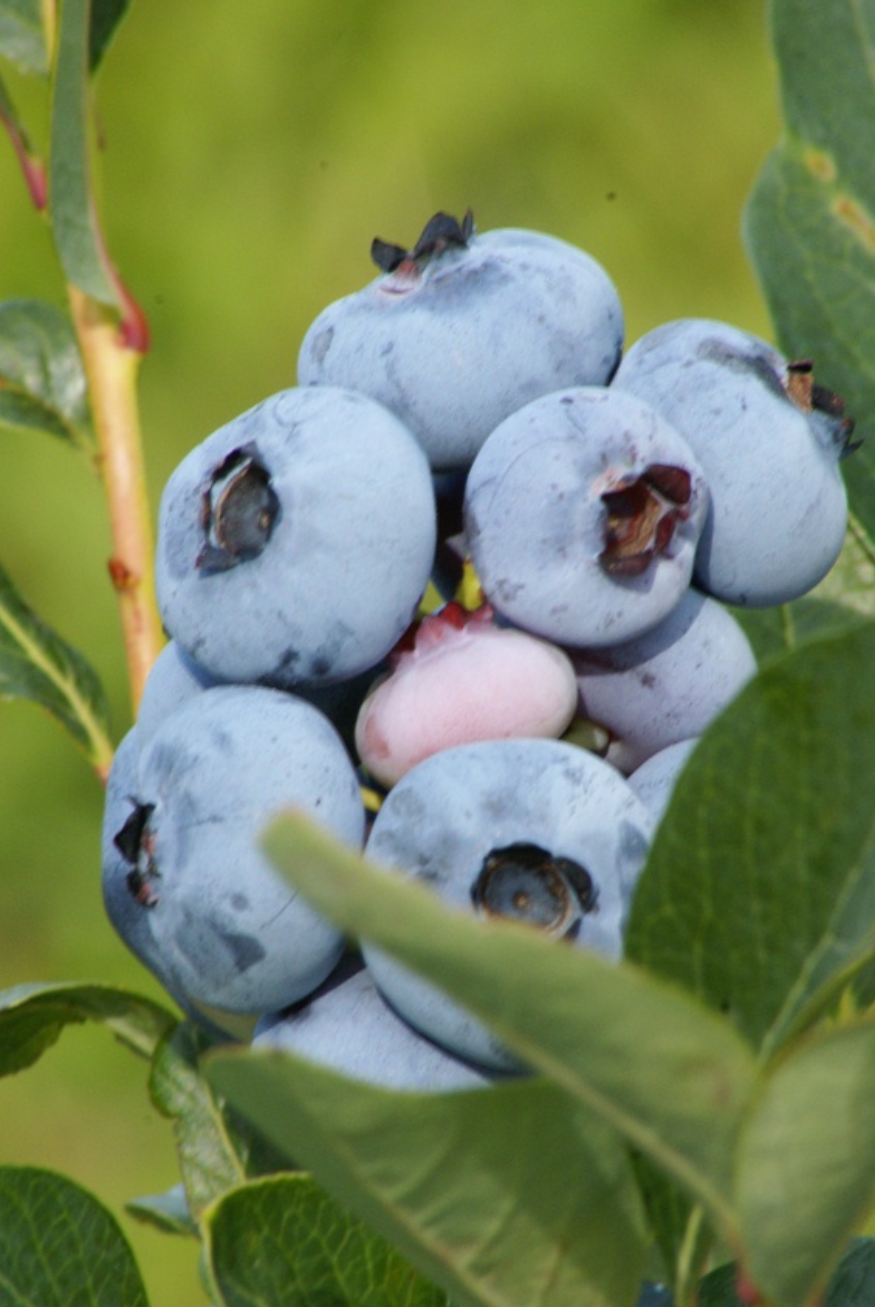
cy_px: 714
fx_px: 18757
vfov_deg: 4.0
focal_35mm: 516
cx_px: 452
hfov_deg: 2.7
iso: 400
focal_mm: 300
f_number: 25
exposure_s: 1/13
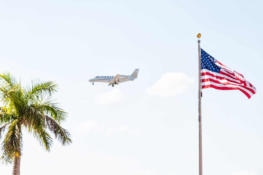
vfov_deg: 10.6
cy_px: 88
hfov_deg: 15.8
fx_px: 950
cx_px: 132
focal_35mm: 130
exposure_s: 1/1000
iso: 80
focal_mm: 130
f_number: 4
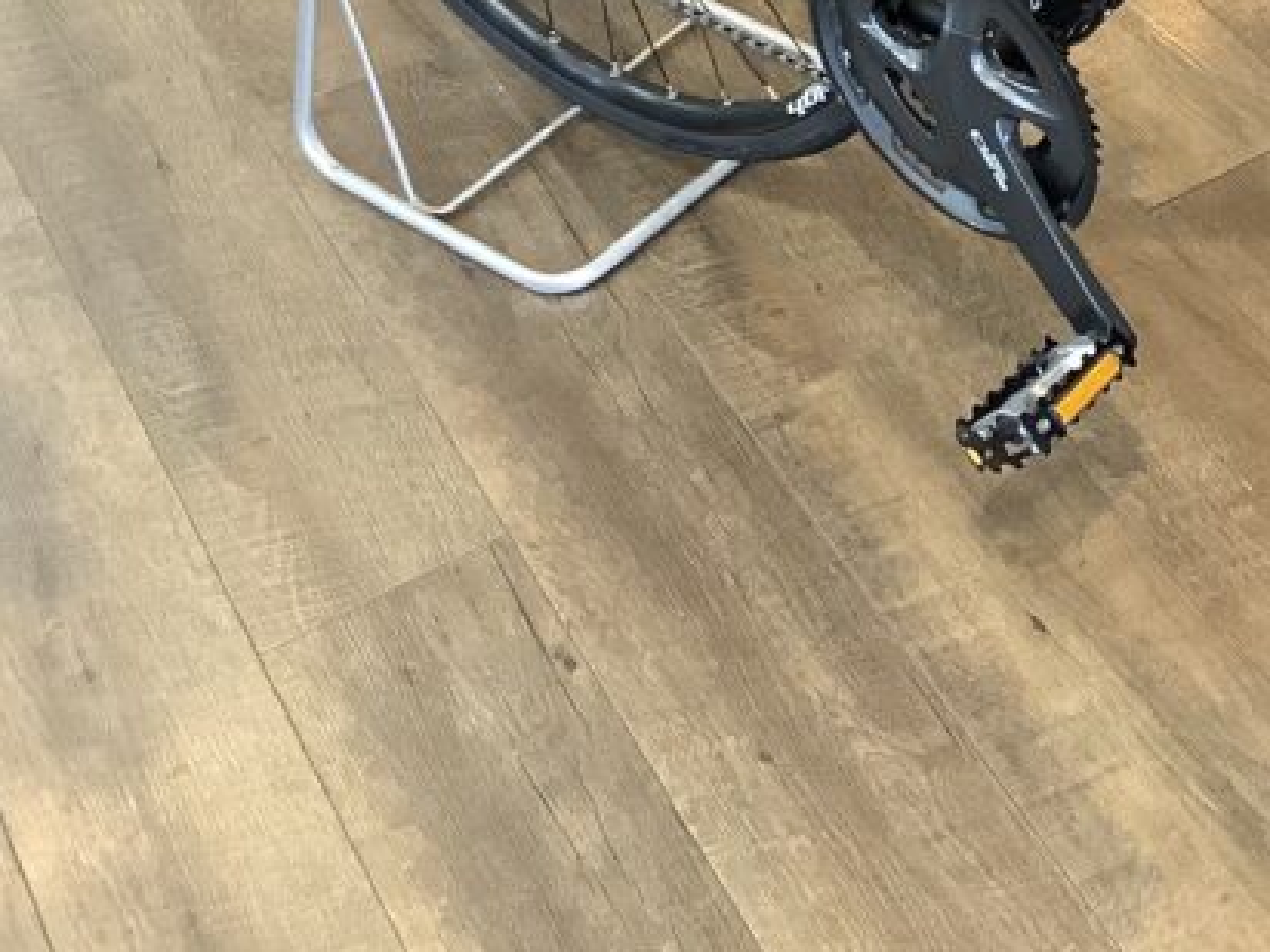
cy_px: -200
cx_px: 1325
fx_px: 2825
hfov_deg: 24.0
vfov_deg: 18.1
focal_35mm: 77
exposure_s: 1/50
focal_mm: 3.3
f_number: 2.4
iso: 320
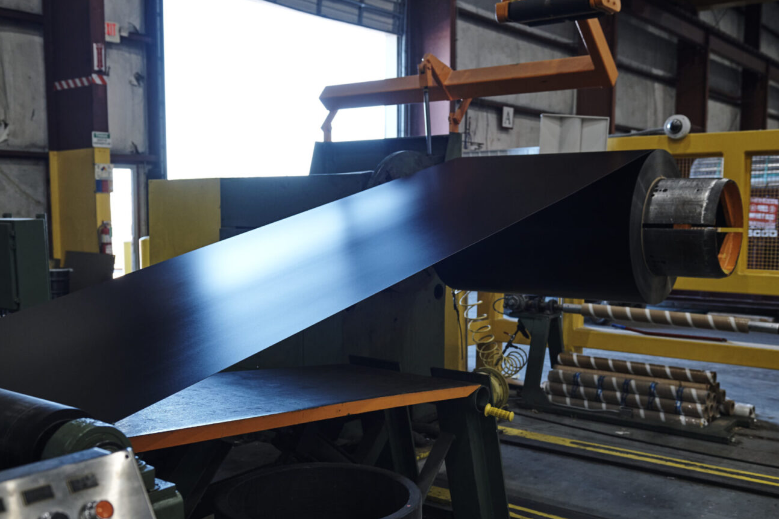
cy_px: 298
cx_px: 395
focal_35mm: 38
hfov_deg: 50.7
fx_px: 822
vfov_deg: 35.0
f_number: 4
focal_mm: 32
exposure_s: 1/200
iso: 1000
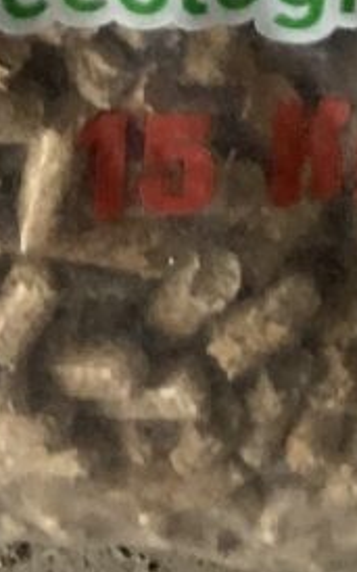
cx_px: -491
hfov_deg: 5.7
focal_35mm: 222
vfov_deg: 7.4
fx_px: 3460
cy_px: -1549
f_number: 1.8
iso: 200
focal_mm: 3.99
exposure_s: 1/60
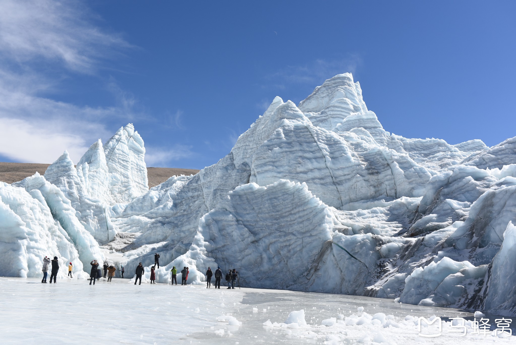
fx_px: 574
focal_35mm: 40
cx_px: 258
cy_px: 172
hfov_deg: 48.4
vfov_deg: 33.4
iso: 100
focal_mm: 40
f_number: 7.1
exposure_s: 1/640
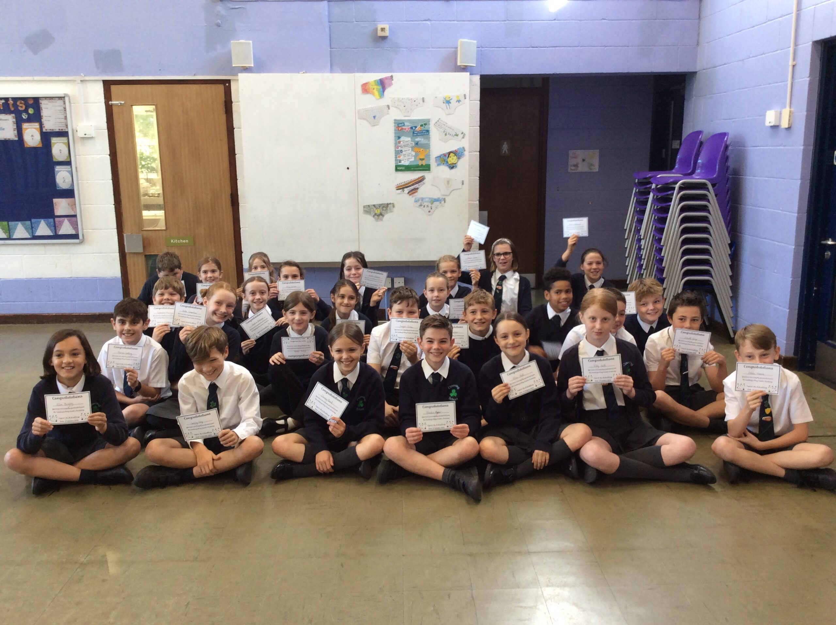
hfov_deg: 56.9
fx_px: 772
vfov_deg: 44.1
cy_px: 312
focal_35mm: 32
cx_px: 418
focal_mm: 3.3
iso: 50
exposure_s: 1/25
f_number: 2.4
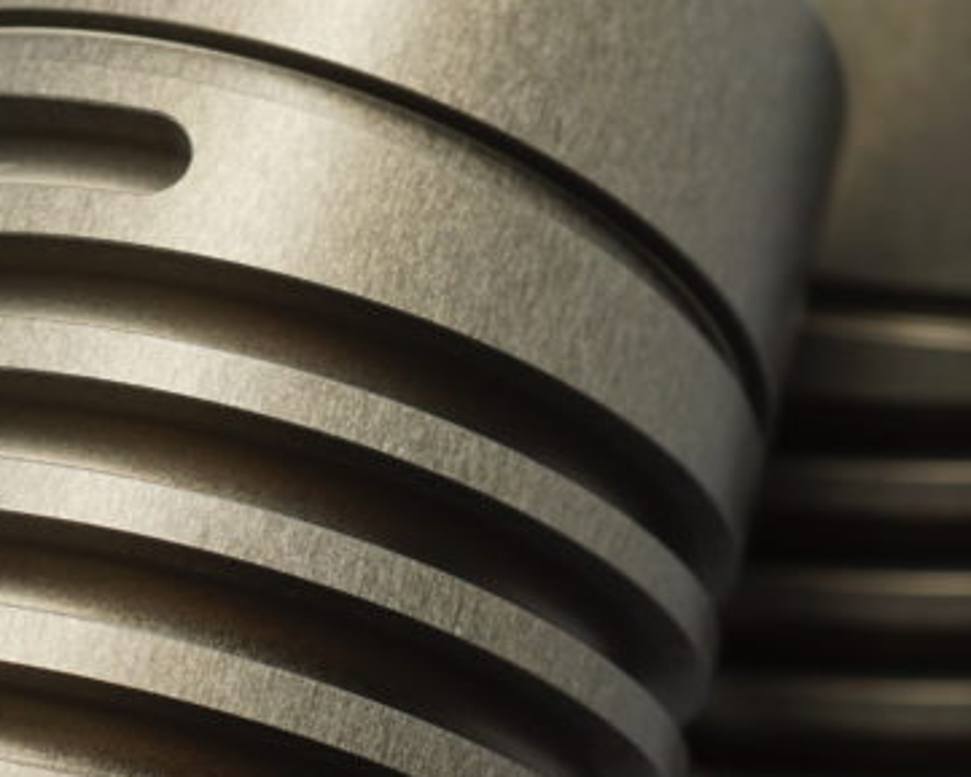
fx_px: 3363
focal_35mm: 117
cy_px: 569
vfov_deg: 13.1
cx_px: 293
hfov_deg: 16.4
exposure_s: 1/60
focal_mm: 30
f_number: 4.5
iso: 100
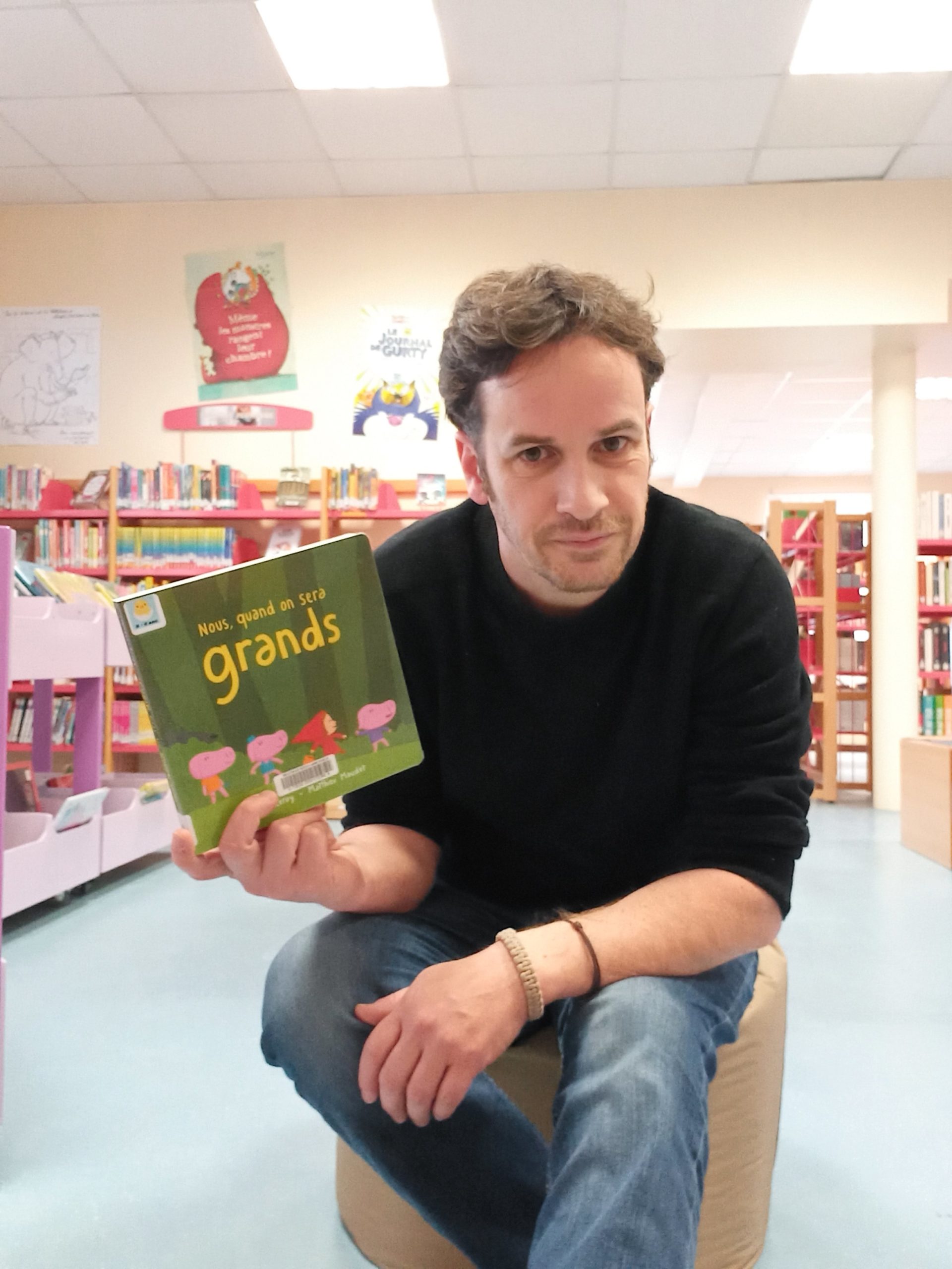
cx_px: 476
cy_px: 634
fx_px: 1137
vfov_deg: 58.4
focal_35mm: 31
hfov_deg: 45.4
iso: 320
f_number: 2.2
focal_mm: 3.75
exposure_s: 1/33
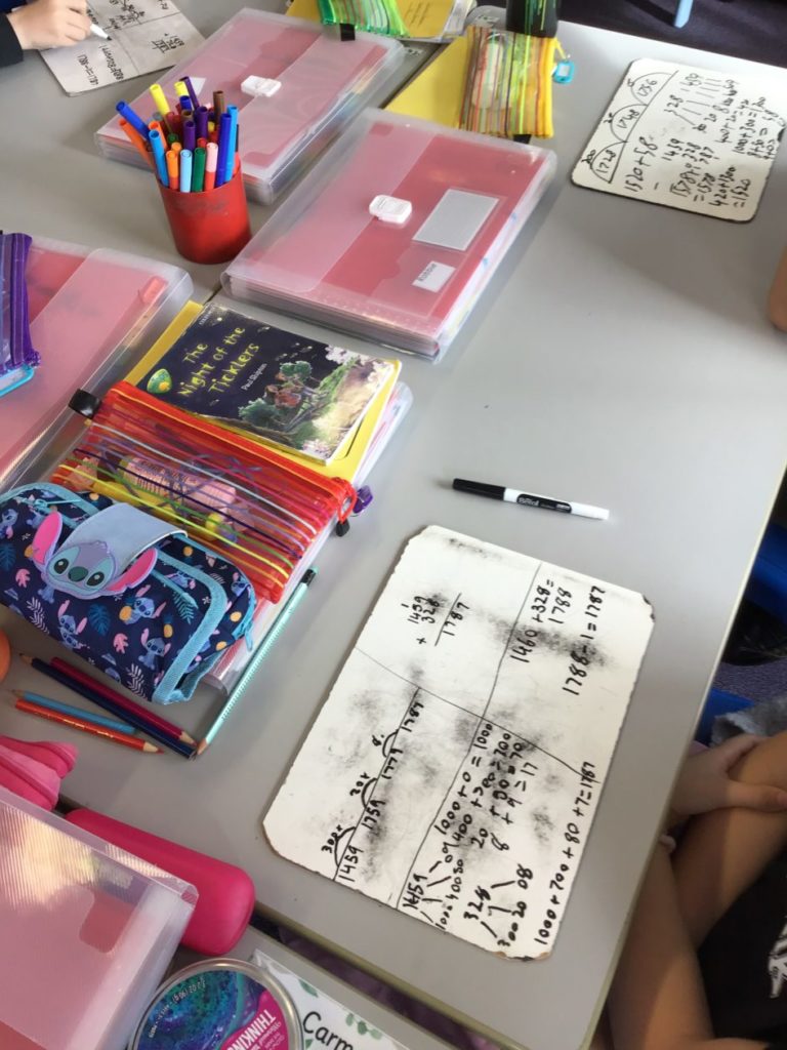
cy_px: 525
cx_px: 394
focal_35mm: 31
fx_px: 940
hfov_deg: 45.4
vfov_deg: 58.4
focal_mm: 3.3
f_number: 2.4
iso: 32
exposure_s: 1/100
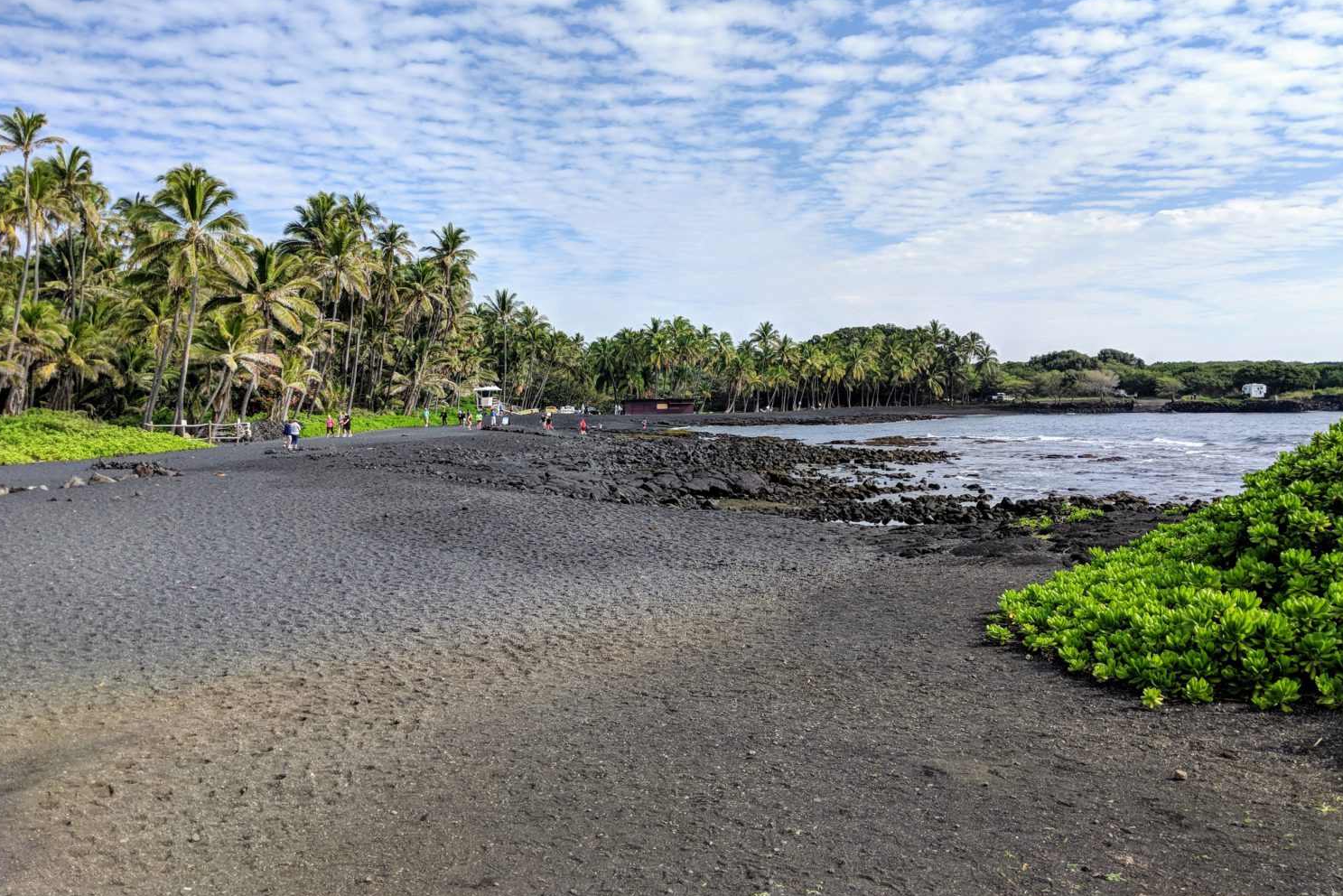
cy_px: 430
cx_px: 658
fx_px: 1082
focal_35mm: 29
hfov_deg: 63.6
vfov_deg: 45.0
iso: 52
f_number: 1.8
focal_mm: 4.44
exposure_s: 1/3226
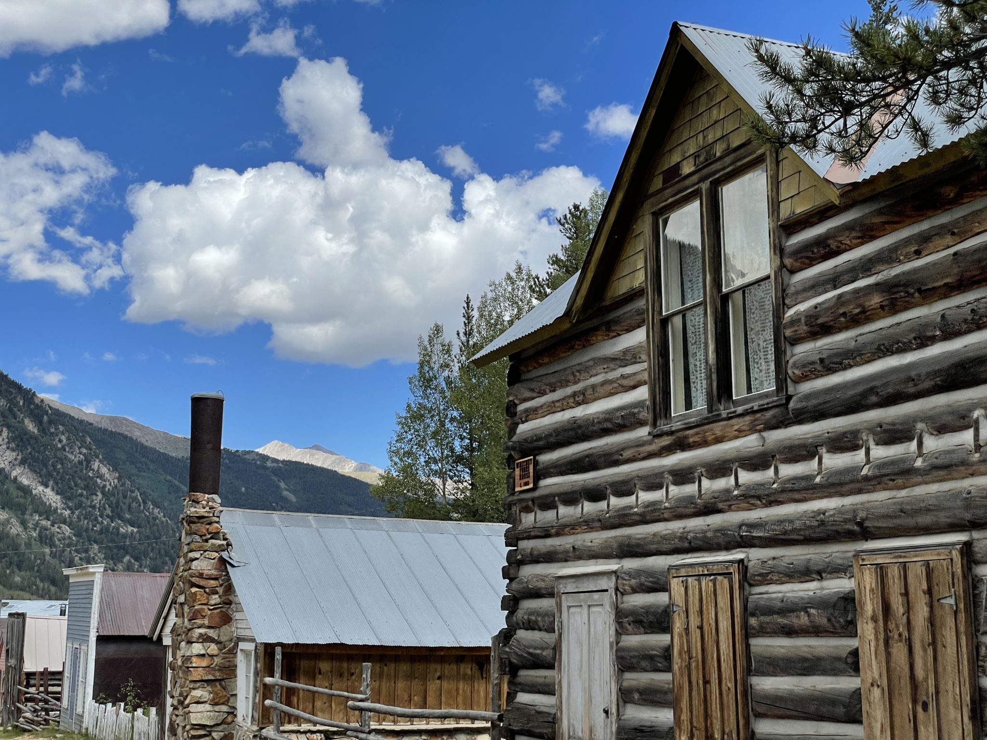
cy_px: 370
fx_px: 1483
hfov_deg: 36.8
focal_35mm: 52
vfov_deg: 28.0
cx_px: 494
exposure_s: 1/1712
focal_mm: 6
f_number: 2
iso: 25
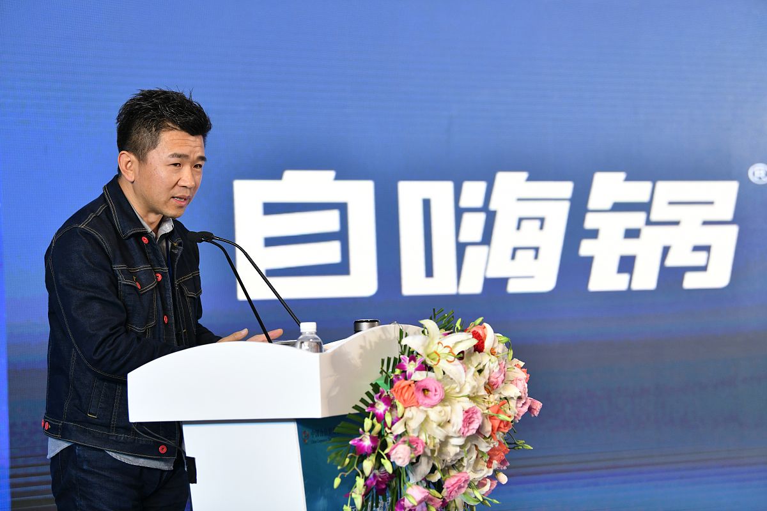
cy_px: 256
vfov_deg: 14.0
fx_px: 2088
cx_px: 384
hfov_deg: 20.8
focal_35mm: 98
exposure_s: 1/200
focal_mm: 98
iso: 1600
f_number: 4
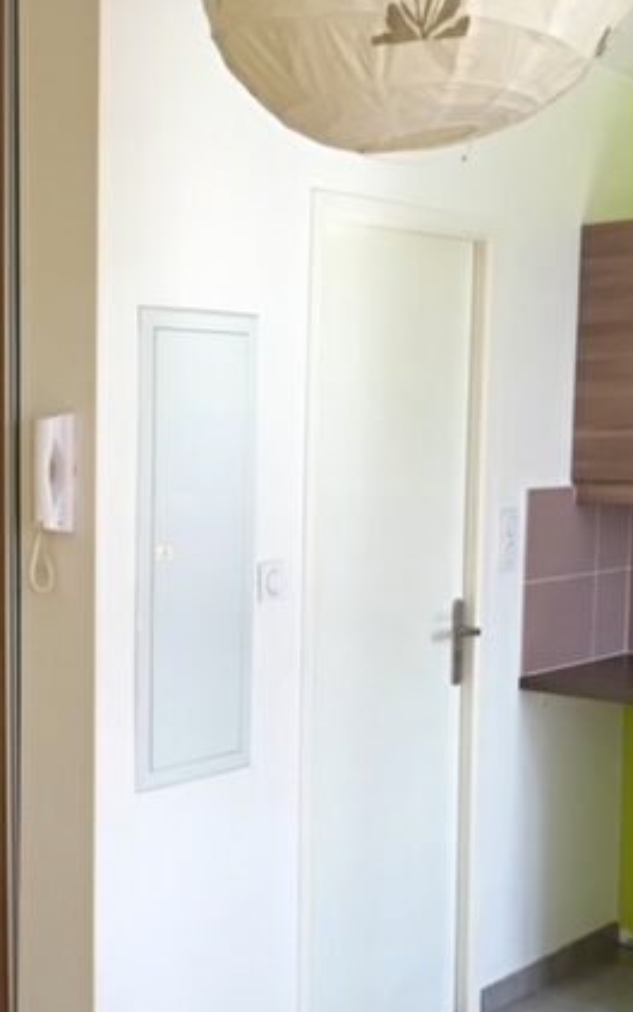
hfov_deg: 23.9
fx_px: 1407
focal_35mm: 51
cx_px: -43
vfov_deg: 39.5
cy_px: 570
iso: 32
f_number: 2.2
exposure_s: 1/154
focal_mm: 4.15
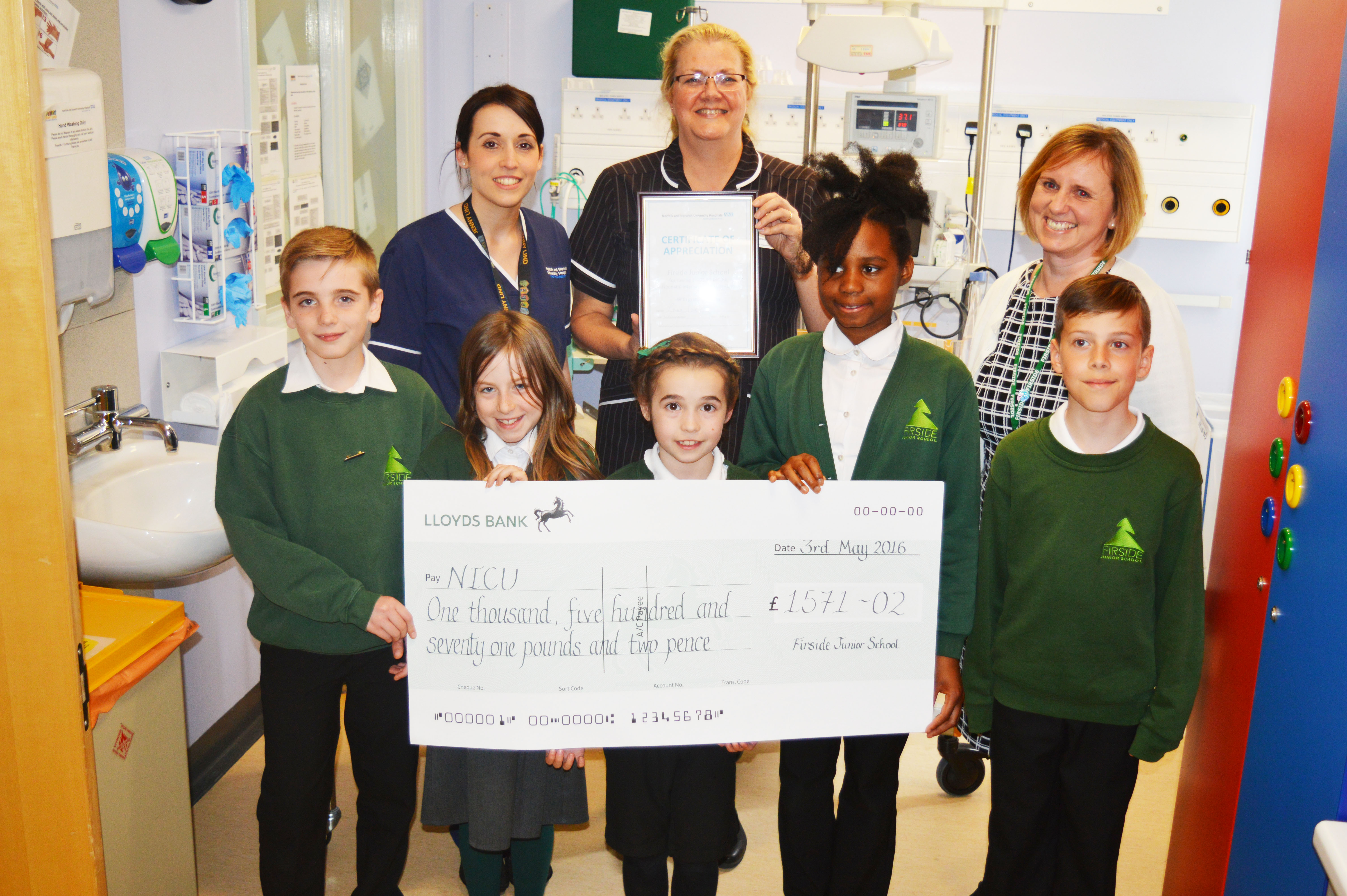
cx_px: 674
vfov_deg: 35.4
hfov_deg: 51.3
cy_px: 448
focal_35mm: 38
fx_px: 1402
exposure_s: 1/60
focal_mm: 25
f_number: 4
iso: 450
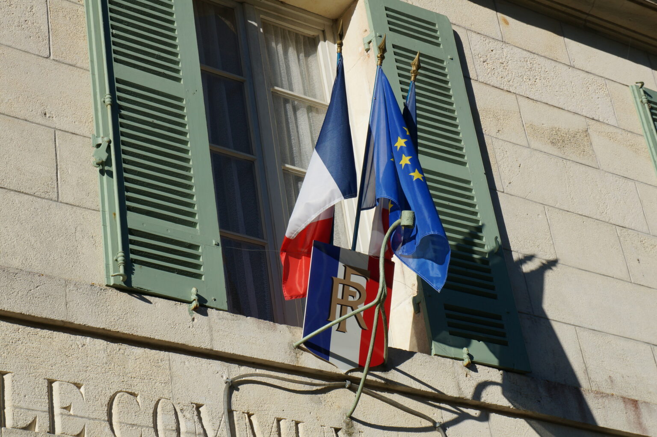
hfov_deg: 24.6
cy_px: 218
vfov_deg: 16.5
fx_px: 1504
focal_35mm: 82
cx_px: 328
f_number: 14
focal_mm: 55
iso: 200
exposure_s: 1/320
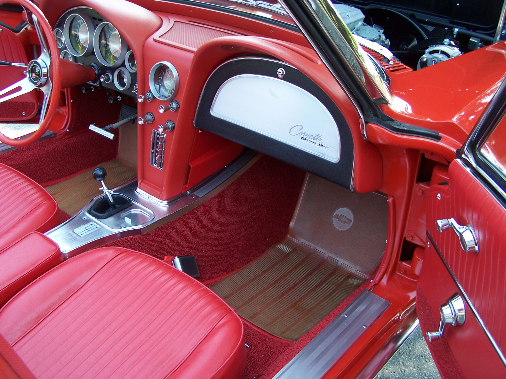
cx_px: 253
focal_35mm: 38
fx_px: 555
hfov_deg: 49.0
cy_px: 190
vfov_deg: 37.7
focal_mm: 6.3
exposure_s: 1/100
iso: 80
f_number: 2.8
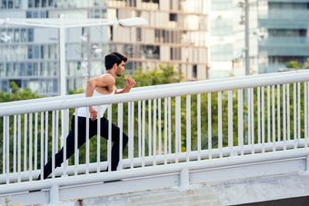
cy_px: 89
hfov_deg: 5.9
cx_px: 249
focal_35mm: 347
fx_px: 2980
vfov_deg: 4.0
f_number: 5
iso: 400
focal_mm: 200
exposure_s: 1/800
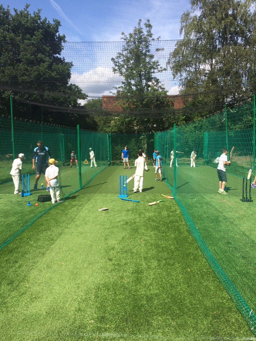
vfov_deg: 61.7
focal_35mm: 29
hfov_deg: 48.2
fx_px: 286
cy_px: 170
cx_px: 128
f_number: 2.2
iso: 32
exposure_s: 1/2283
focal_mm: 4.15
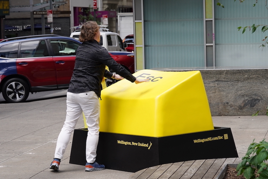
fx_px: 841
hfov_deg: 18.1
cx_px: 134
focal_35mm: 113
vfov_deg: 12.1
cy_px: 90
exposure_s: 1/400
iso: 640
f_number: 8
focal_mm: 113
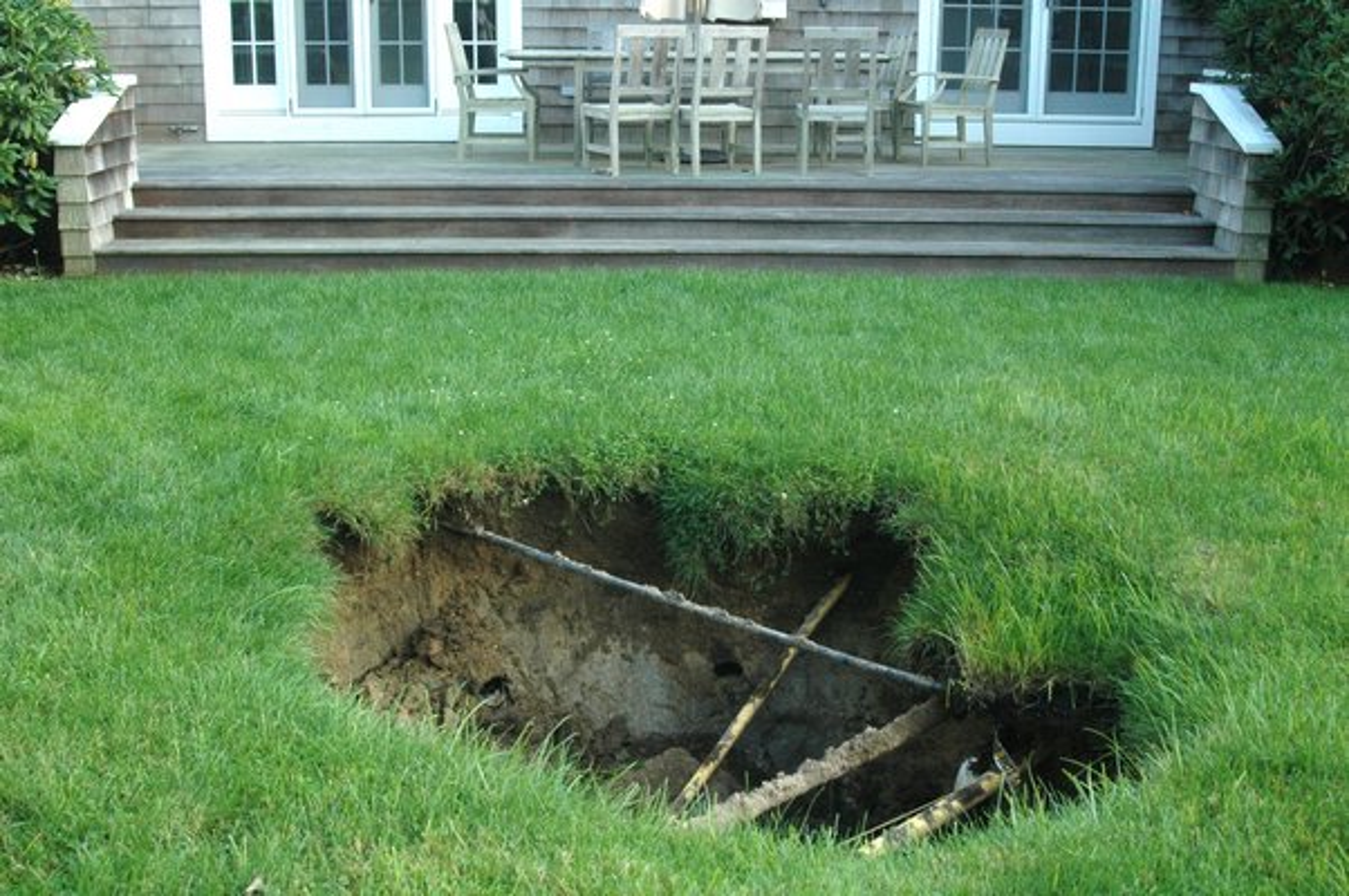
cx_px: 674
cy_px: 448
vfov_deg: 31.8
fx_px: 1572
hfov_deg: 46.4
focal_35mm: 42
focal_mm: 28
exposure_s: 1/160
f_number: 6.3
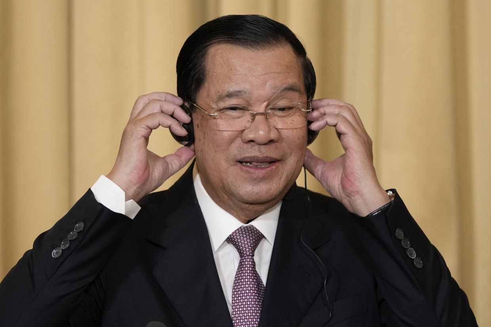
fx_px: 4090
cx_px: 246
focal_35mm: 300
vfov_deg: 4.6
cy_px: 164
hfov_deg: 6.9
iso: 1250
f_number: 2.8
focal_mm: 200
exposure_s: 1/500
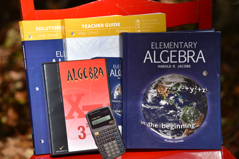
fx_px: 1294
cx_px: 120
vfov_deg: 7.0
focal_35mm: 195
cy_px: 80
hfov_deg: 10.5
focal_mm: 130
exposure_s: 1/800
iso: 200
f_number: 7.1
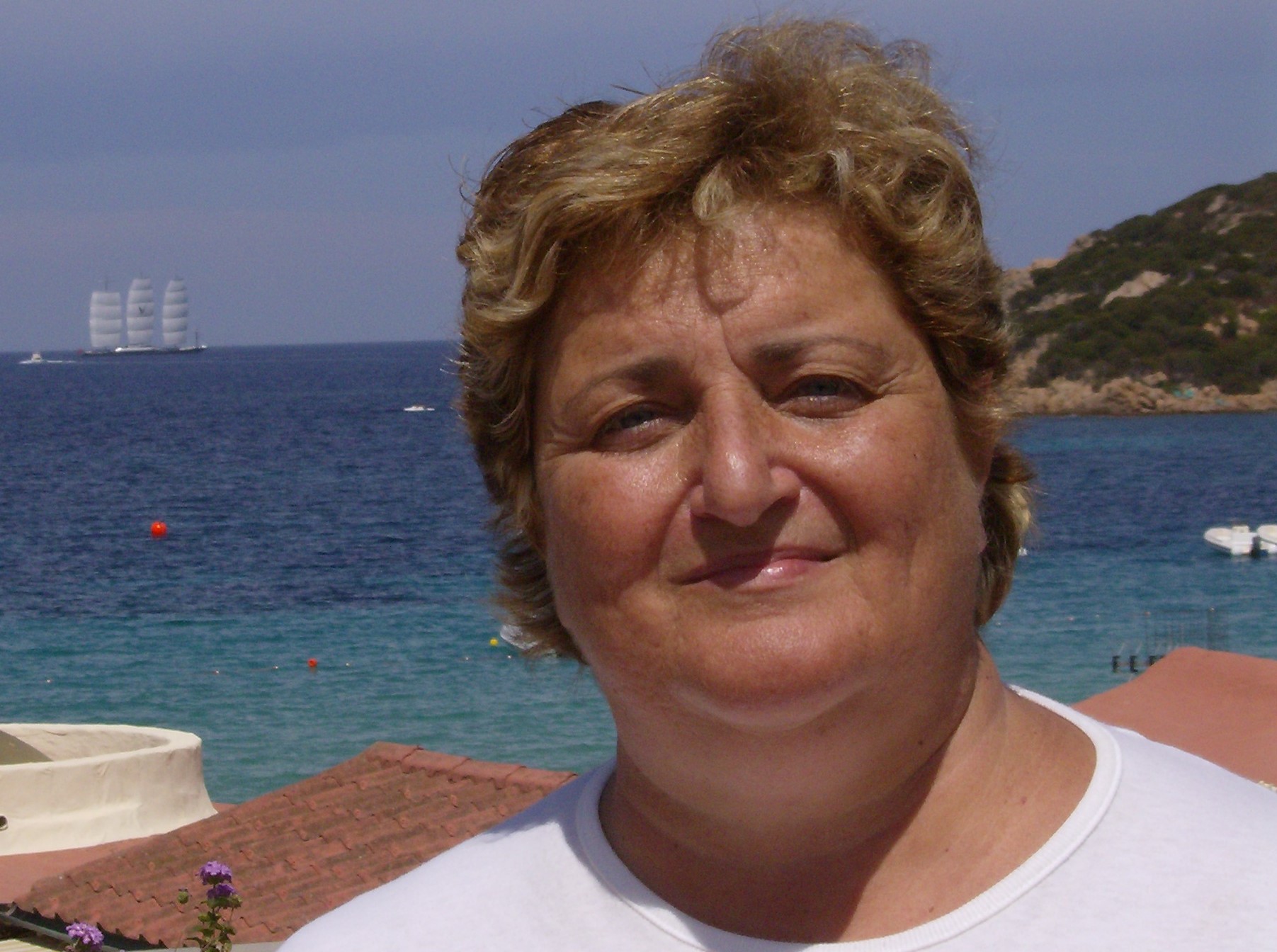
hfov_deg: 19.7
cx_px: 638
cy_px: 476
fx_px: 3681
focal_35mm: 100
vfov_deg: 14.7
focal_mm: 16.6
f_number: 7.5
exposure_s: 1/963
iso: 100
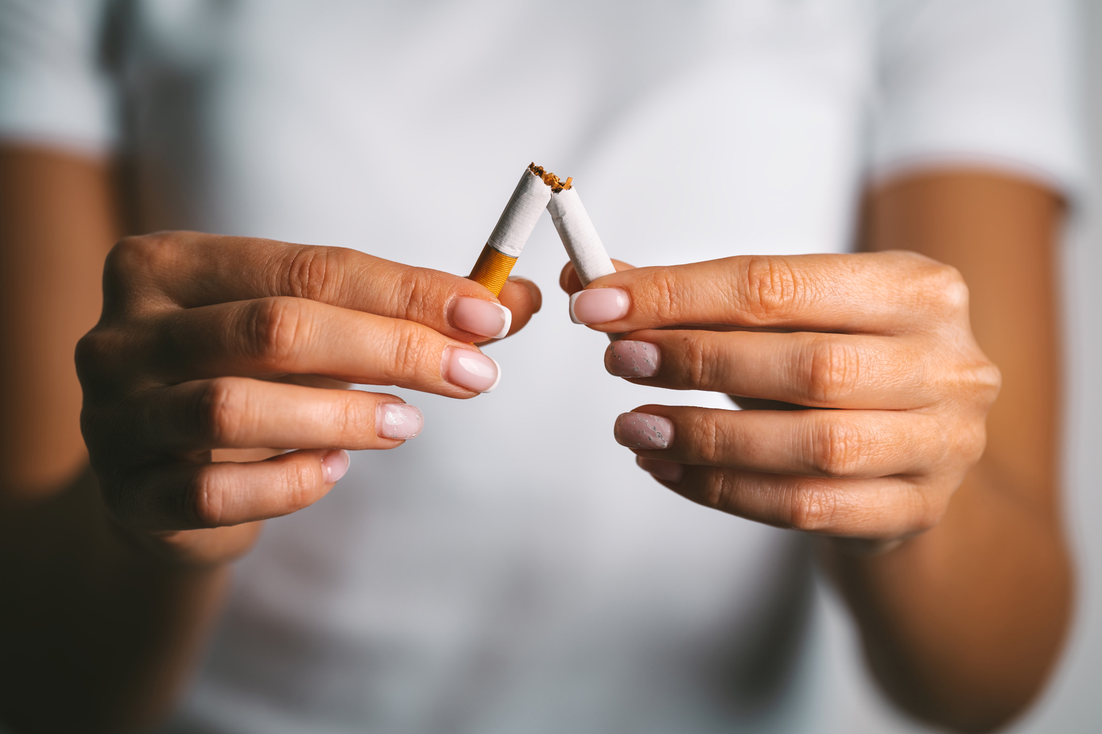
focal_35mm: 105
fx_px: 3214
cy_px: 367
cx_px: 551
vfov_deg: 13.0
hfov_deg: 19.5
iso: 100
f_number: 2.8
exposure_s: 1/250
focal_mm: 105
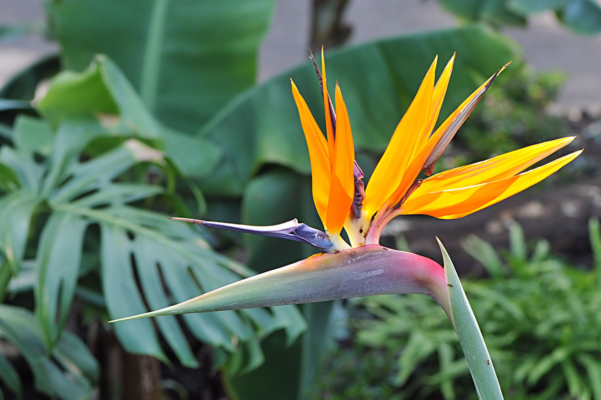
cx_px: 300
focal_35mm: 158
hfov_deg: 13.0
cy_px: 200
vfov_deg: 8.7
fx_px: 2629
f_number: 8
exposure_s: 1/250
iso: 400
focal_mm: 105
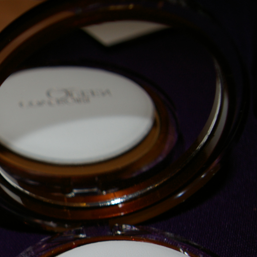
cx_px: -36
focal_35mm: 88
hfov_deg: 18.8
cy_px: 231
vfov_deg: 19.4
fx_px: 739
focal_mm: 24
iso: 200
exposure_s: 1/45
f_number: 4
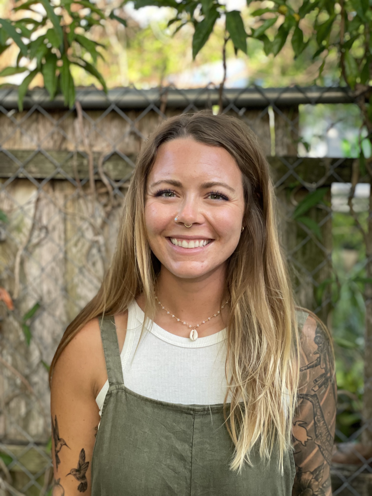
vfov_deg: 36.8
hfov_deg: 28.0
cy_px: 248
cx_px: 186
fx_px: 745
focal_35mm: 52
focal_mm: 6
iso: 125
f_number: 2
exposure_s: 1/122
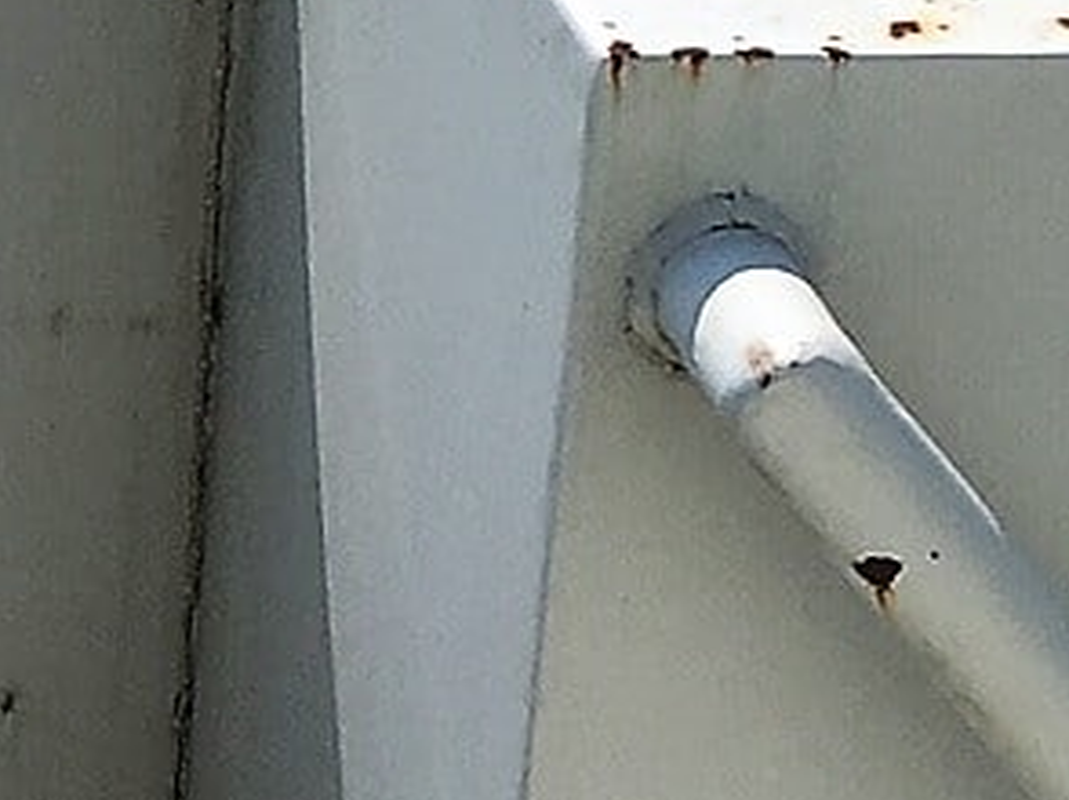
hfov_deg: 9.4
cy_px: 316
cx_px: -1022
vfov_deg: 7.5
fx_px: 6140
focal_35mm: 199
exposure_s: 1/3846
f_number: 2.2
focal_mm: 4.15
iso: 25
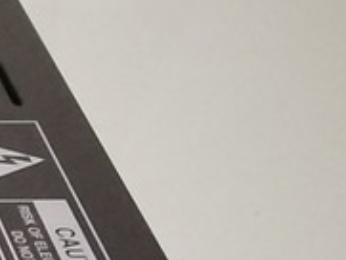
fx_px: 1530
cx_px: -569
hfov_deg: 10.5
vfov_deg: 9.4
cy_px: 424
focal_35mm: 153
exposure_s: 1/14.3
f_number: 1.8
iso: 2654
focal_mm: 3.62
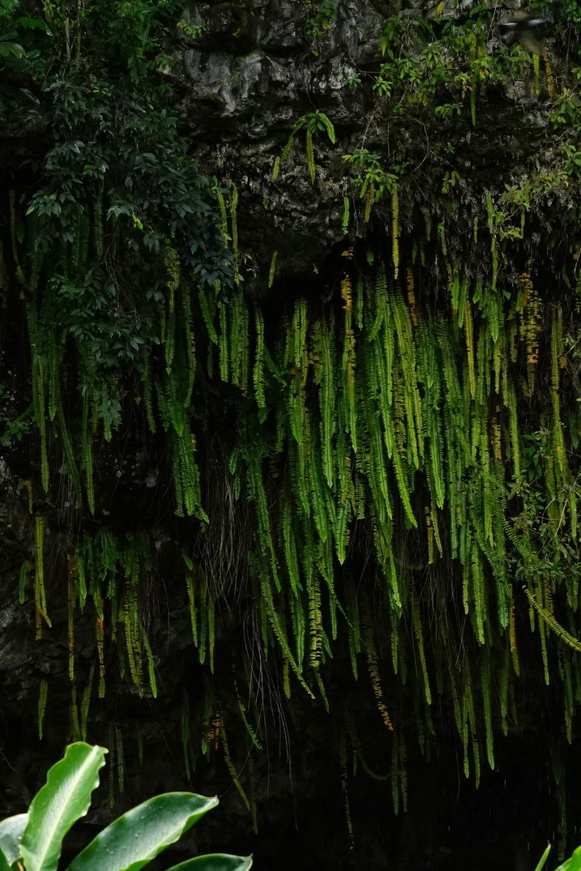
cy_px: 435
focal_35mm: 104
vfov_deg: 19.6
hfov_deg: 13.1
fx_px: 2517
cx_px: 506
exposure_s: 1/160
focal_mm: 69
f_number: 11
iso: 1250
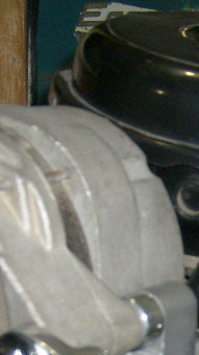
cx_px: 225
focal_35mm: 115
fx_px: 1080
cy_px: 399
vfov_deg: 17.9
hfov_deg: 10.4
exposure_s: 1/45
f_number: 2.8
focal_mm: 5.8
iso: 100
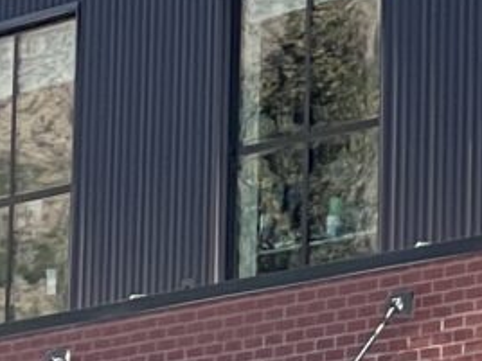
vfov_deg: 3.7
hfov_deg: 4.8
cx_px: 1378
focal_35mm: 397
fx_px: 5528
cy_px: -541
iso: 25
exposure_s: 1/737
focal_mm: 6
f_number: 2
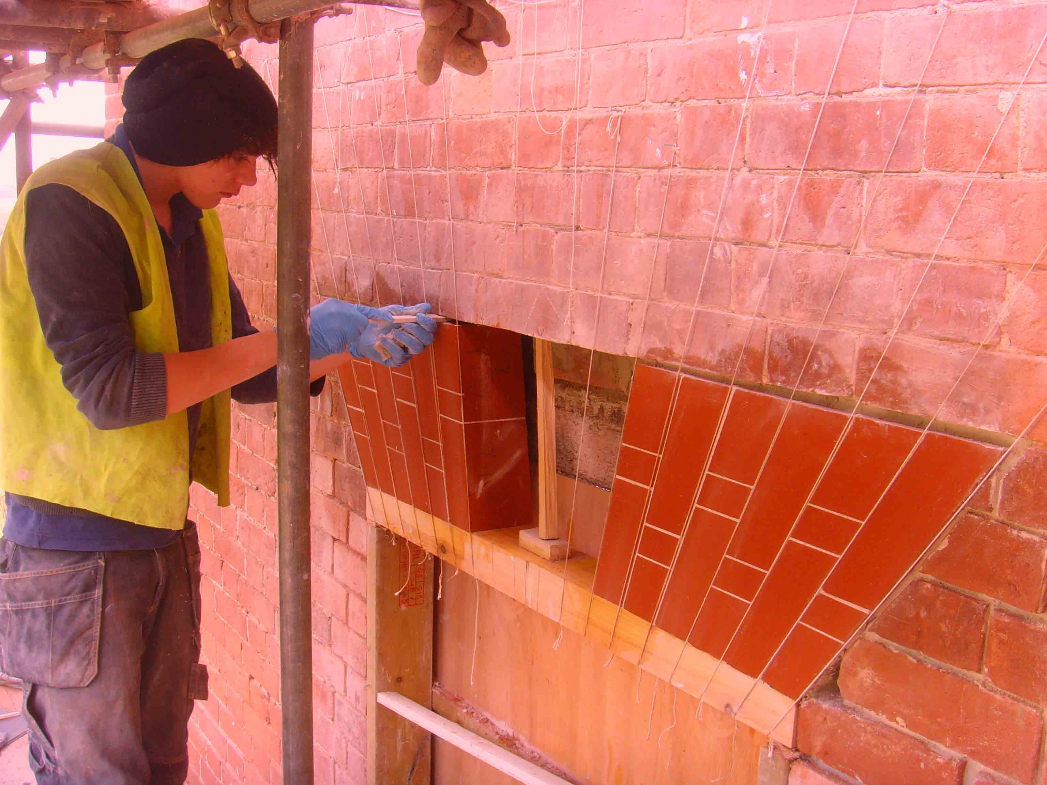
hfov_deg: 47.9
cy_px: 392
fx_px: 1180
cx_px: 524
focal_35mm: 39
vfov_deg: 36.8
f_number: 3.5
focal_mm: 6.6
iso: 100
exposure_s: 1/60
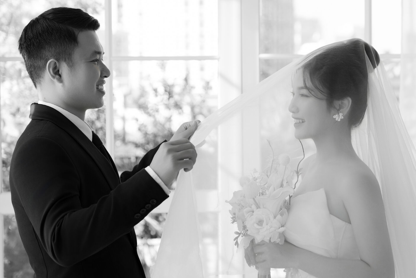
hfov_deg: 19.5
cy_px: 139
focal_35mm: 105
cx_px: 208
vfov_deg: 13.0
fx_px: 1213
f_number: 3.5
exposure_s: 1/400
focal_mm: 70
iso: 320
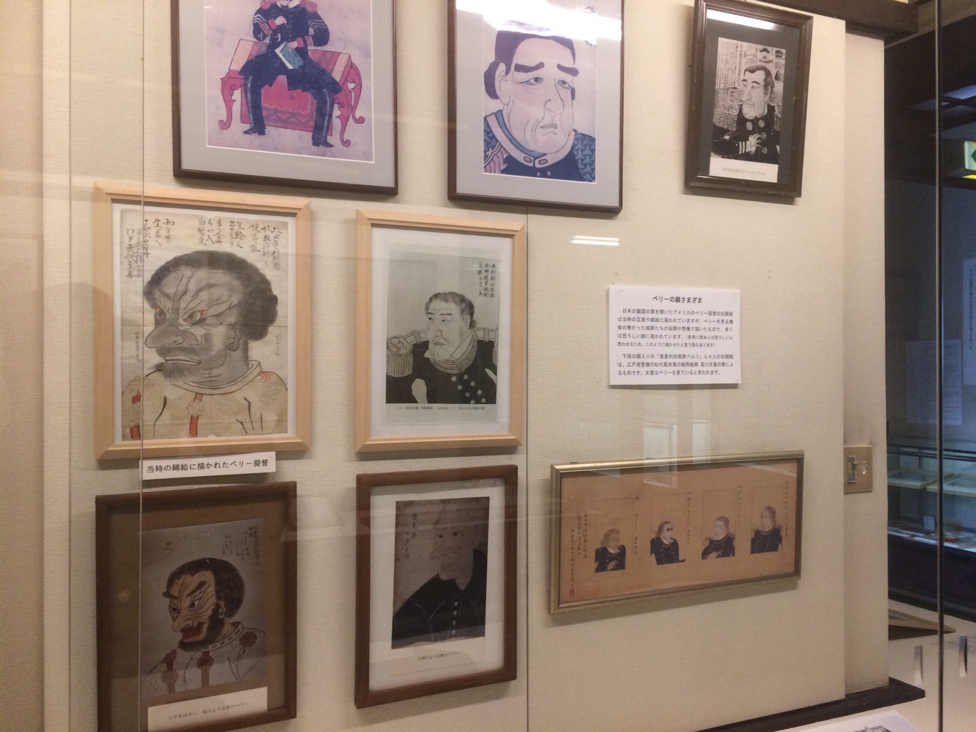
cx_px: 488
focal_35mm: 29
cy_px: 366
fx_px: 818
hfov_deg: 61.7
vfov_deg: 48.2
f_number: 2.2
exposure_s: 1/30
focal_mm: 4.15
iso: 125
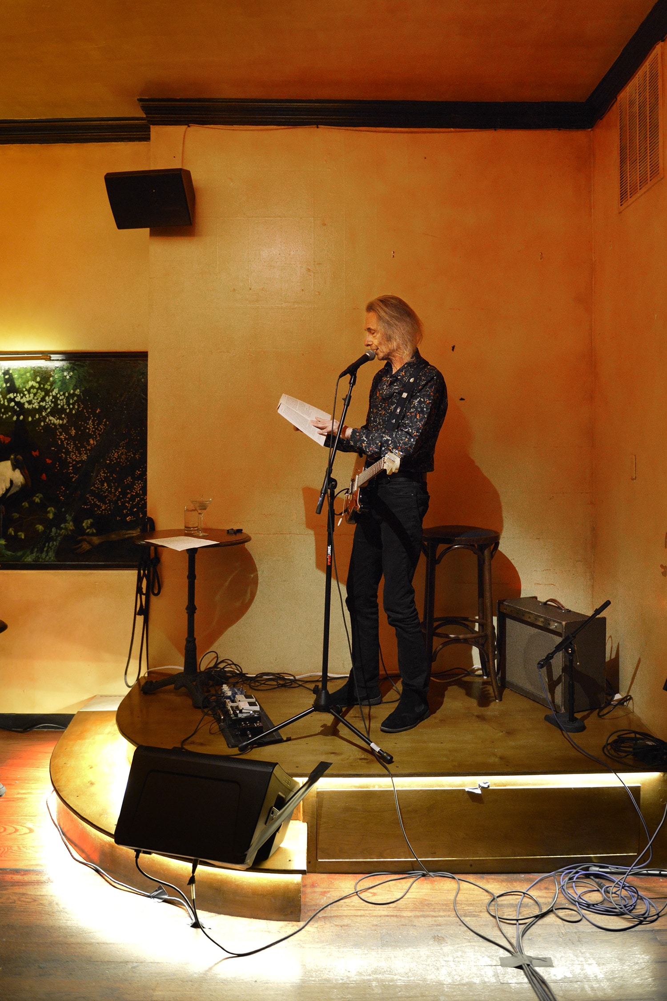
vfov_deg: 73.7
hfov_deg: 53.1
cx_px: 334
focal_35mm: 24
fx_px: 667
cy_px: 500
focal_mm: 24
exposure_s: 1/60
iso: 3200
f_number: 2.8
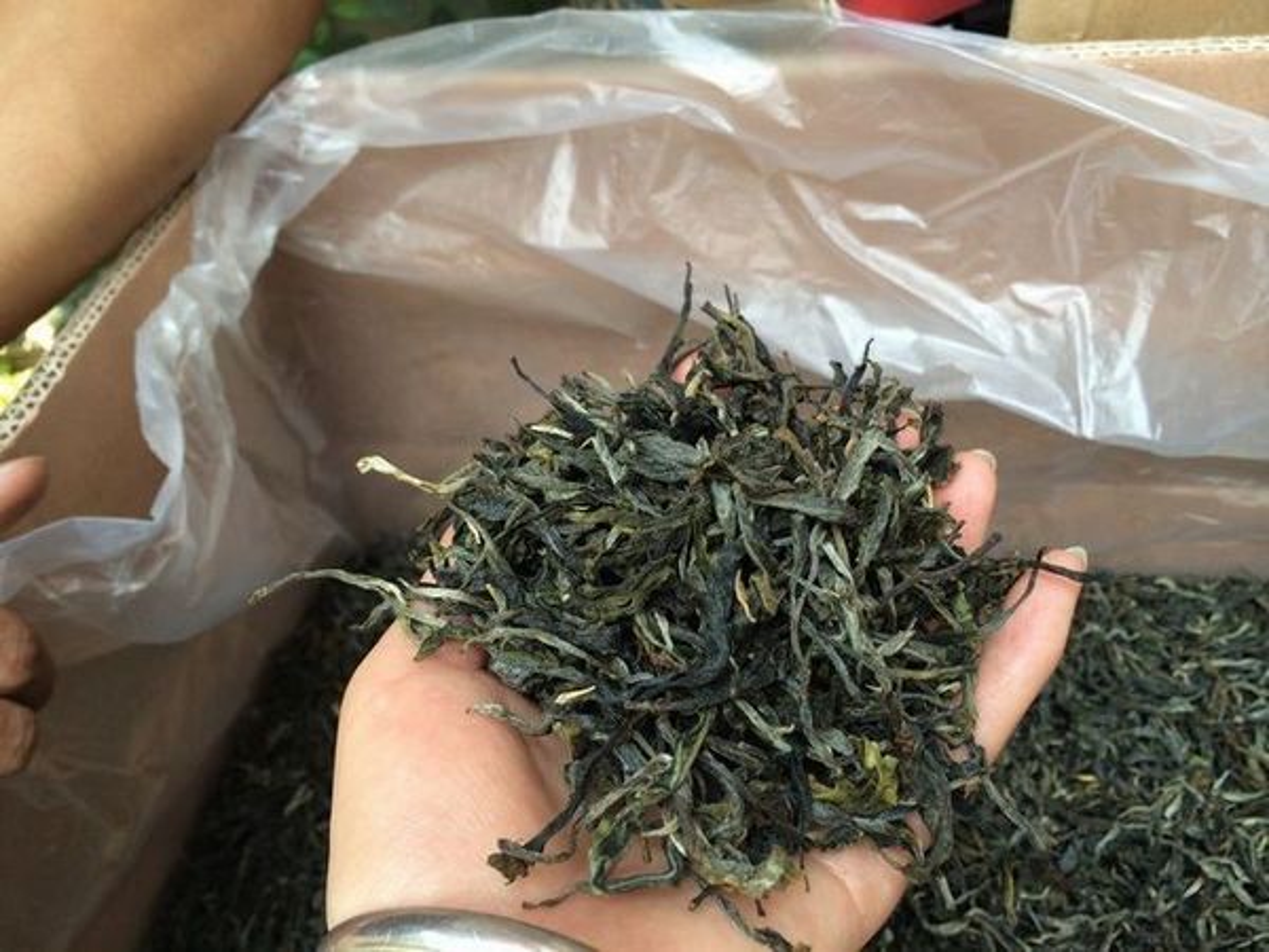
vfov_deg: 46.8
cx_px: 634
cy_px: 476
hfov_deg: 60.0
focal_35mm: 30
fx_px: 1100
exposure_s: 1/120
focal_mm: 4.12
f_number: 2.2
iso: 40
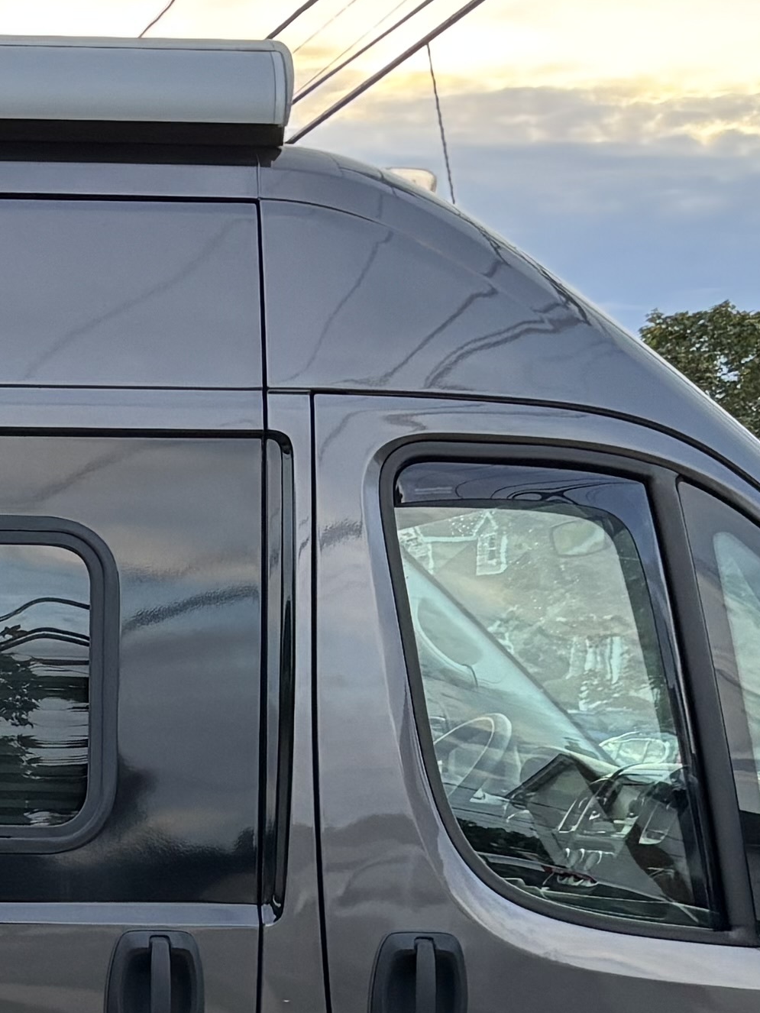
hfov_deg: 12.2
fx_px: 3278
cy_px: 935
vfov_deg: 17.3
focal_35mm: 112
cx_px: -581
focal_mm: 5.96
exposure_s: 1/121
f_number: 1.6
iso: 100
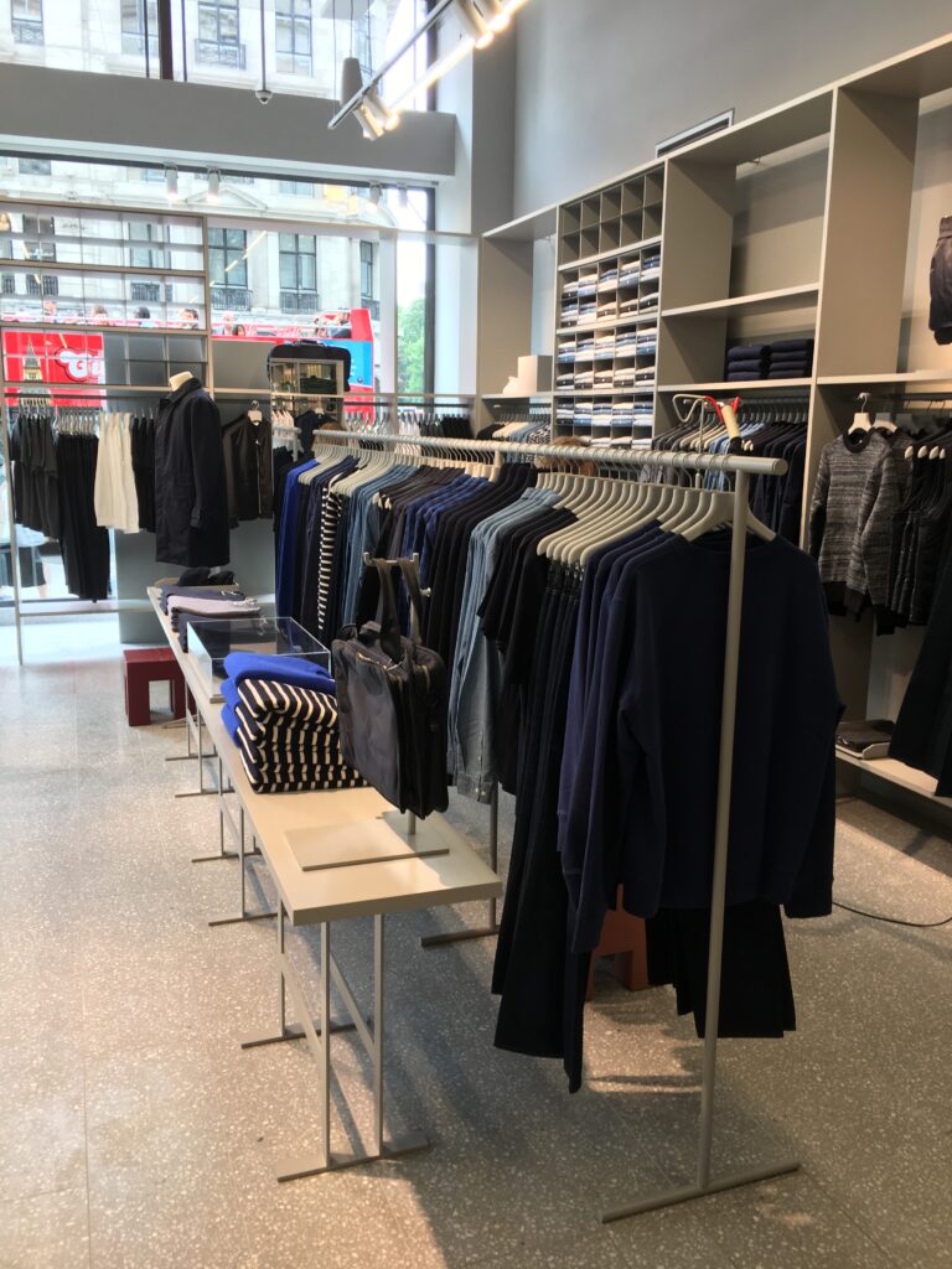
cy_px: 634
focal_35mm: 29
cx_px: 476
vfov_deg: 61.7
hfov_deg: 48.2
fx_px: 1063
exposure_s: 1/50
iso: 32
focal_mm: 4.15
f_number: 2.2
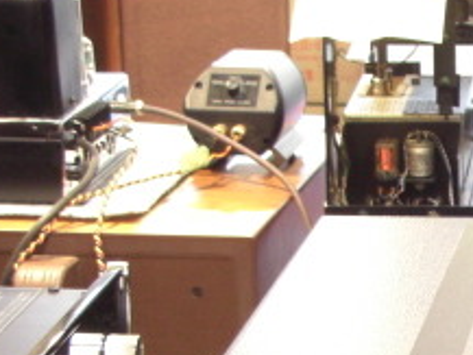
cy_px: 368
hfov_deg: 10.7
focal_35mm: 180
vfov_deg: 8.2
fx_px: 2461
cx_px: 665
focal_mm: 10.2
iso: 200
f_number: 3.8
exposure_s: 1/5
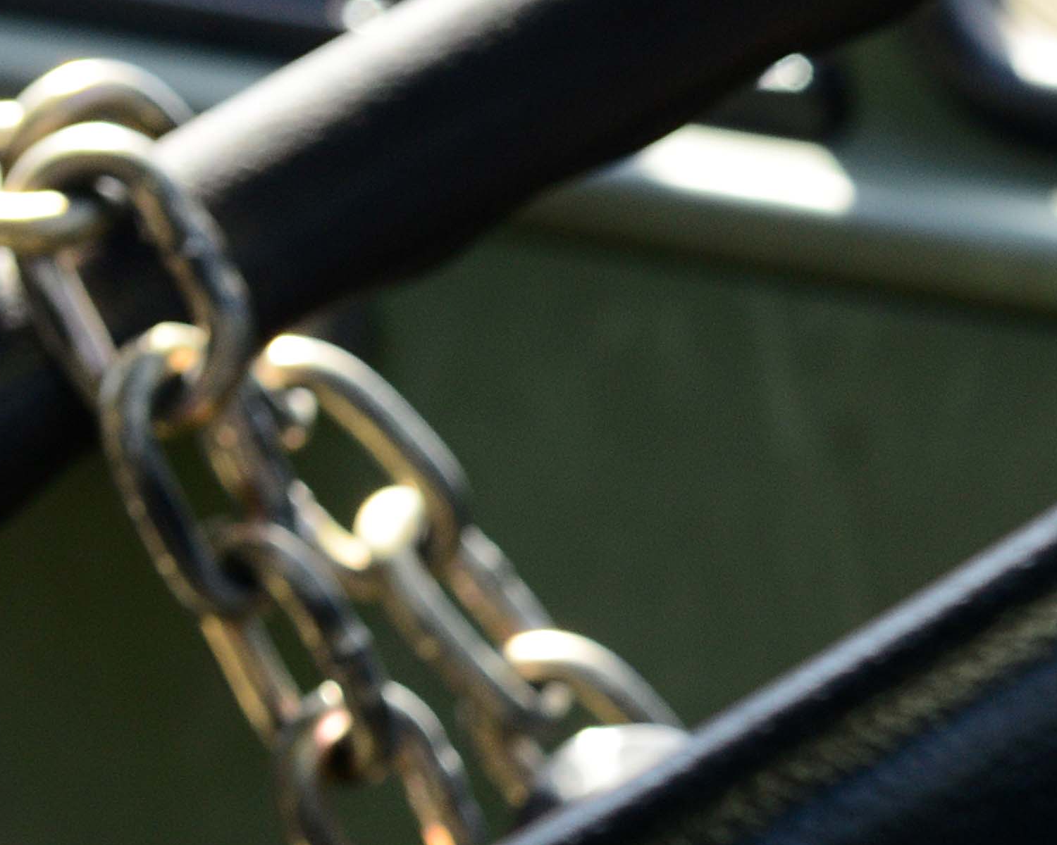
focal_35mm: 258
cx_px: 2165
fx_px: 8071
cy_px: 1660
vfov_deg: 5.9
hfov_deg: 7.2
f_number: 8
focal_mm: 56
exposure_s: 1/100
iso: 250
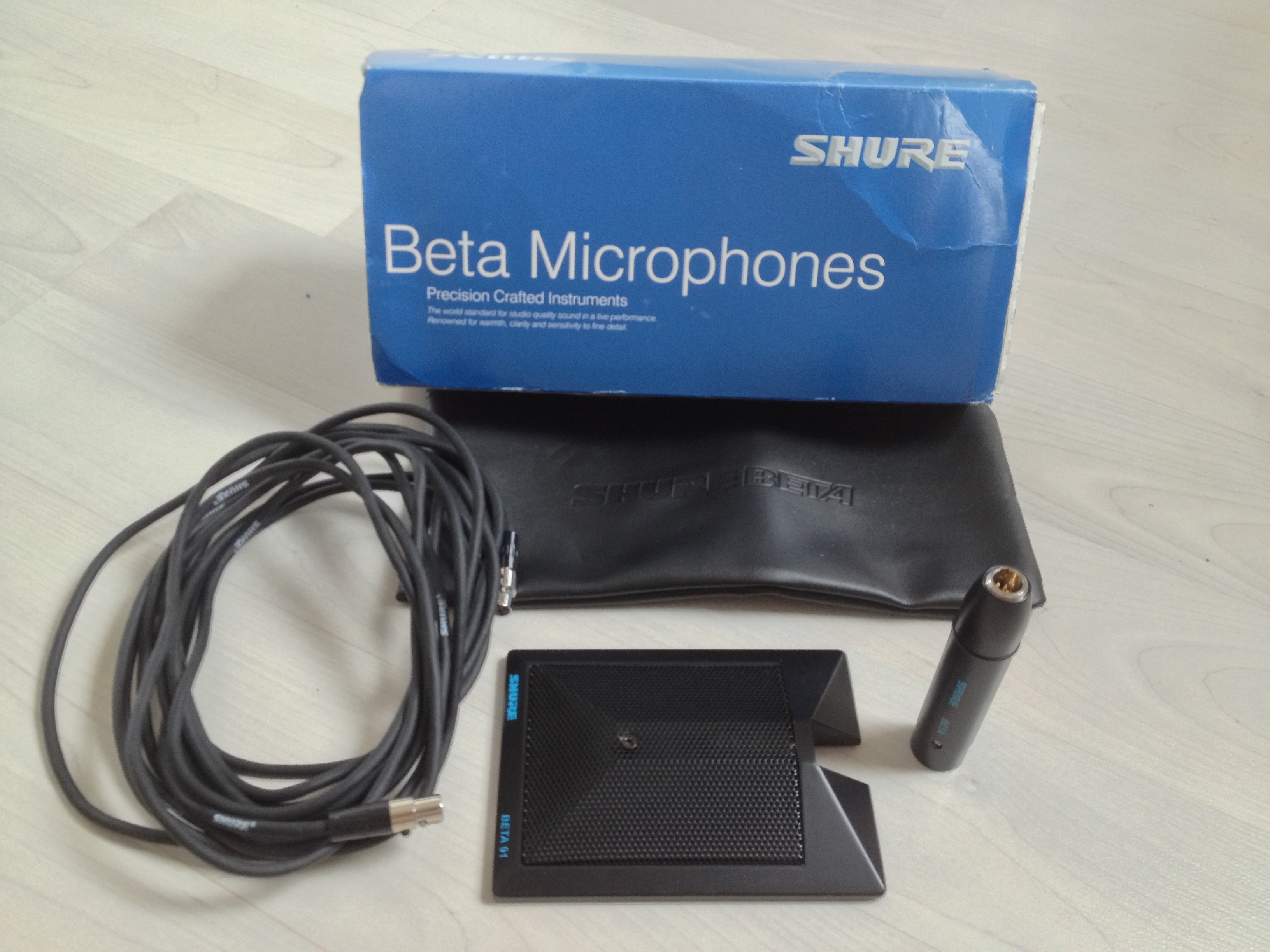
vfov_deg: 40.7
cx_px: 635
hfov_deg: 52.6
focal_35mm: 35
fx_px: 1284
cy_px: 476
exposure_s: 1/20
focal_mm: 4.28
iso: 160
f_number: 2.4
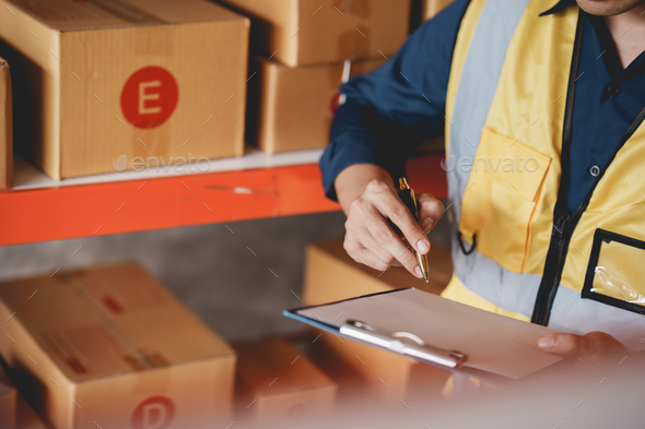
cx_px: 322
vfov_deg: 16.1
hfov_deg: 23.9
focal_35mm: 85
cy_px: 214
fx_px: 1522
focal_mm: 85
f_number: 2
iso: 200
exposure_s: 1/80
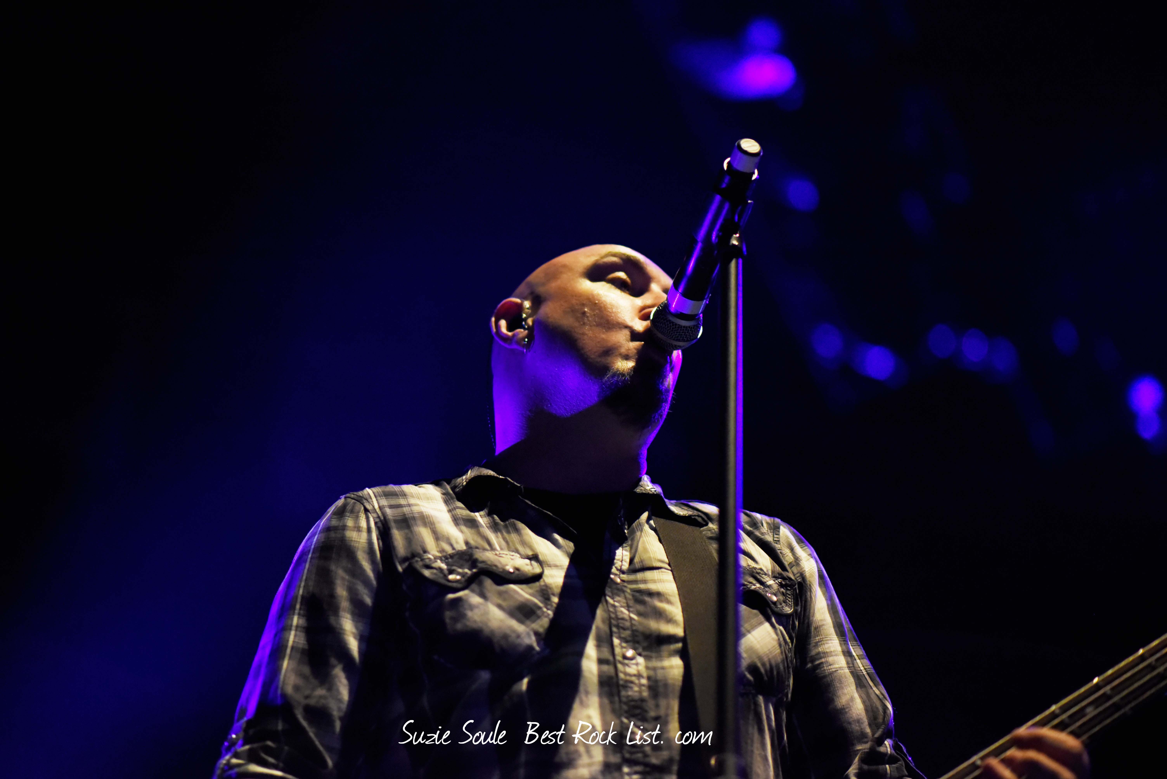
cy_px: 390
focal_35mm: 85
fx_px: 2756
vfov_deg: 16.1
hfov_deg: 23.9
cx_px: 584
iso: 4000
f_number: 1.8
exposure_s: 1/1250
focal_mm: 85
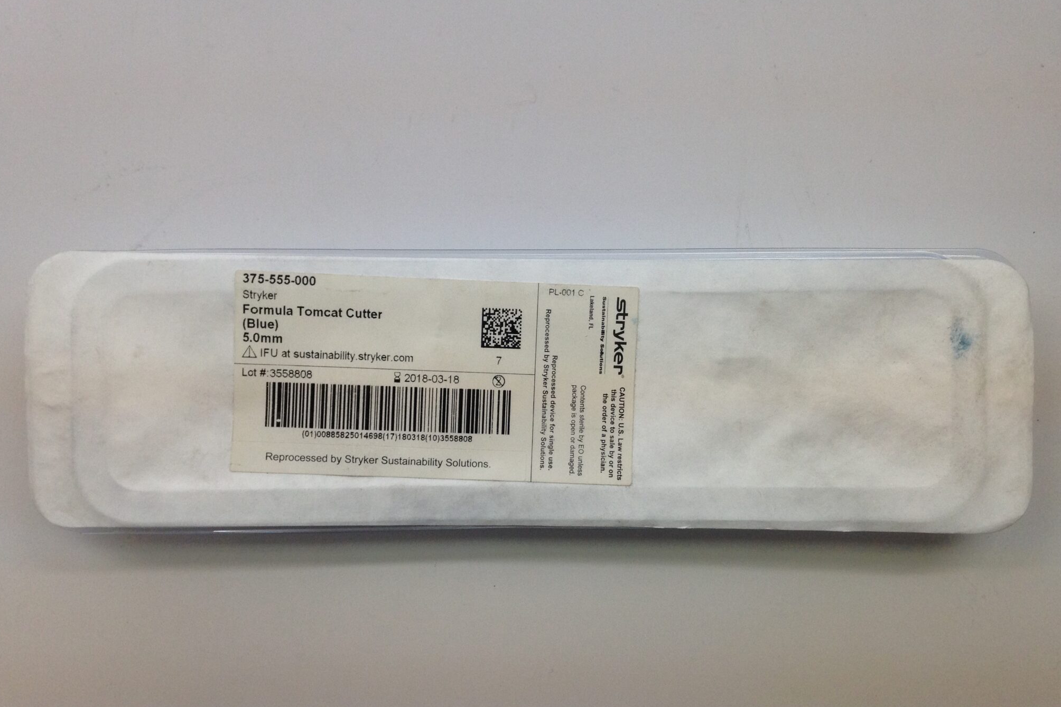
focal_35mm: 35
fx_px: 1032
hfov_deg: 54.4
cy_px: 375
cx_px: 528
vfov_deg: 37.8
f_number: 2.4
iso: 80
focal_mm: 4.12
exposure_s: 1/120
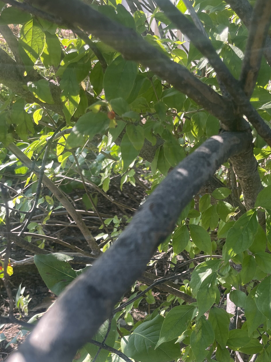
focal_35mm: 42
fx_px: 438
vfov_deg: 42.7
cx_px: 185
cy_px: 292
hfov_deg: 34.0
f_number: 1.6
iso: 32
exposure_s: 1/195
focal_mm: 4.2
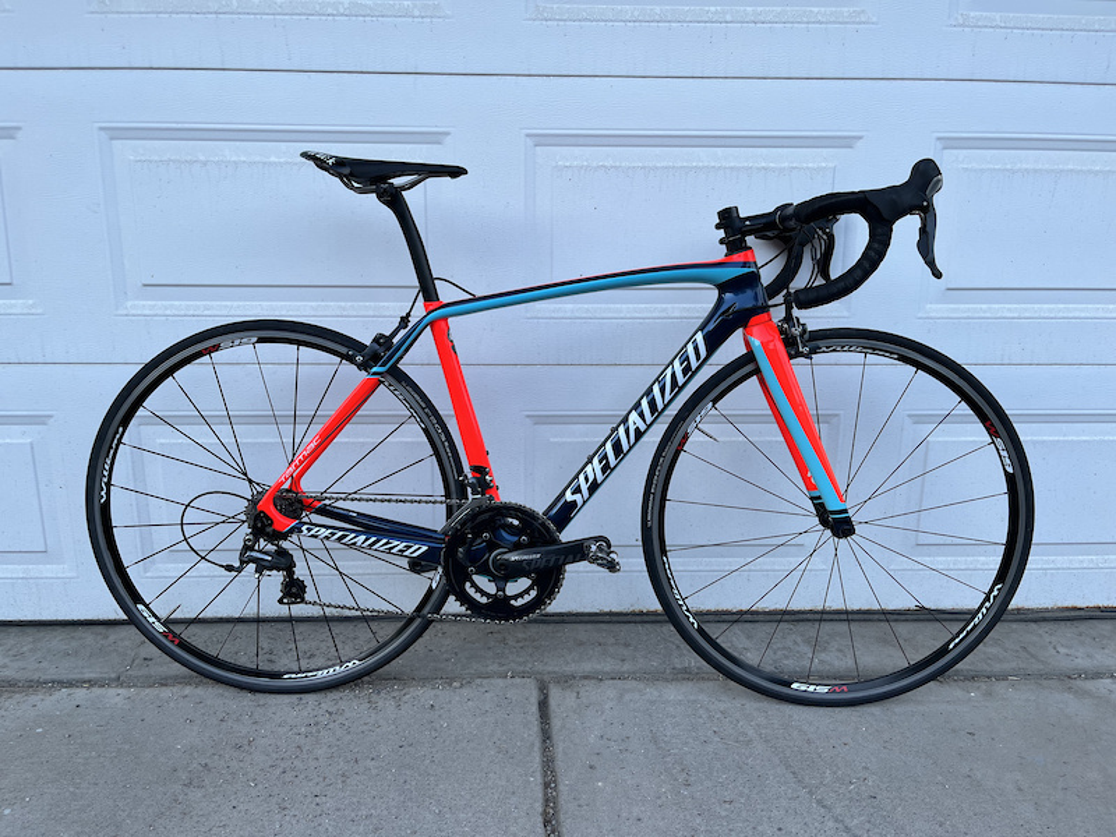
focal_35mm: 26
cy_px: 418
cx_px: 558
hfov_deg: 67.3
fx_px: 838
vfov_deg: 53.1
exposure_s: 1/122
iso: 40
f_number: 1.6
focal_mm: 5.1
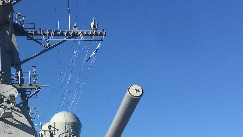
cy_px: 133
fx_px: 541
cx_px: -3
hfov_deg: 24.1
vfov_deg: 14.2
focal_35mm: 84
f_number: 2.2
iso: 32
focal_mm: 4.15
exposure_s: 1/2326
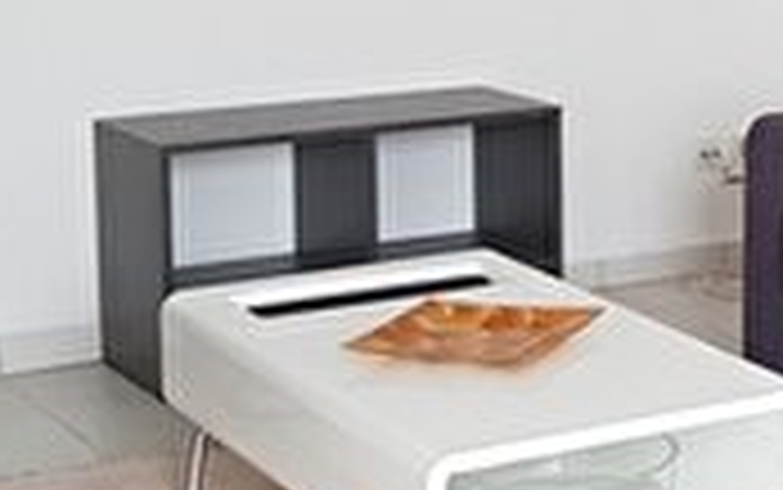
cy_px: 79
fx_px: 2370
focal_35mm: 111
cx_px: 940
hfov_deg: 17.8
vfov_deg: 11.8
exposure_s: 1/50
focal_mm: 4.2
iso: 80
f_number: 1.7
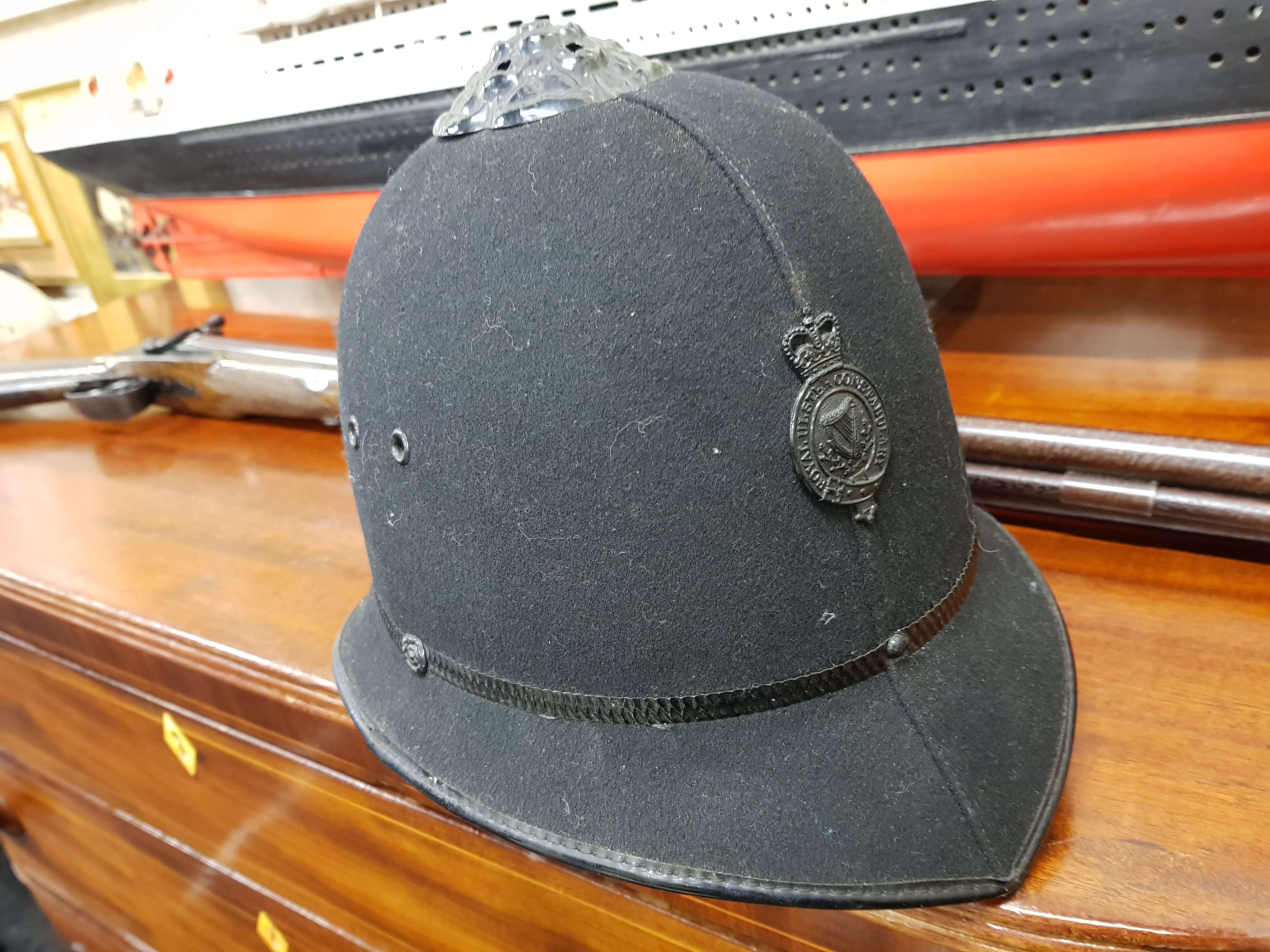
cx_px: 635
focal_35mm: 26
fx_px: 954
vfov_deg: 53.1
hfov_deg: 67.3
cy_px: 476
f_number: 1.7
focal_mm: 4.2
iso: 320
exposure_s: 1/10
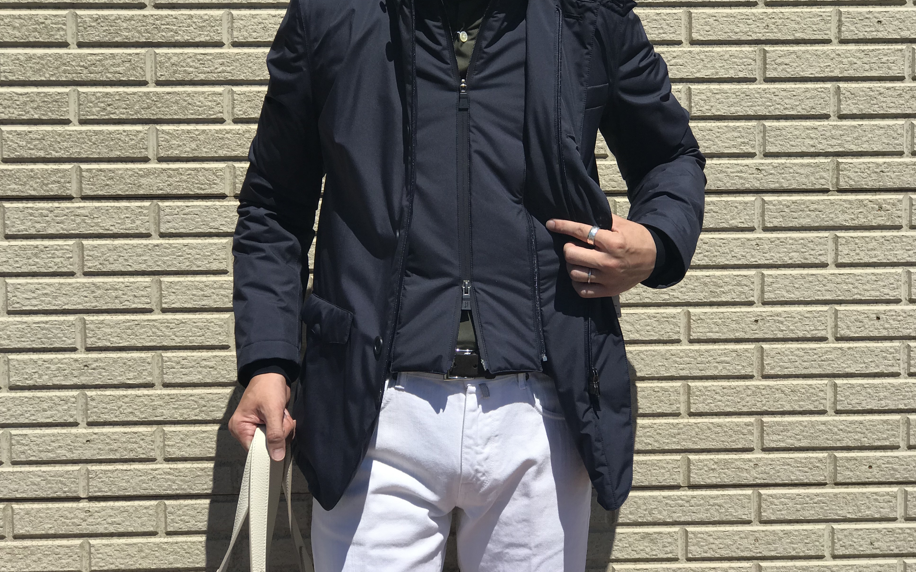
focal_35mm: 63
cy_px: 245
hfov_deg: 32.5
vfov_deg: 20.6
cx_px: 447
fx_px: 1573
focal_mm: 6.6
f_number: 2.8
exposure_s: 1/1546
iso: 20
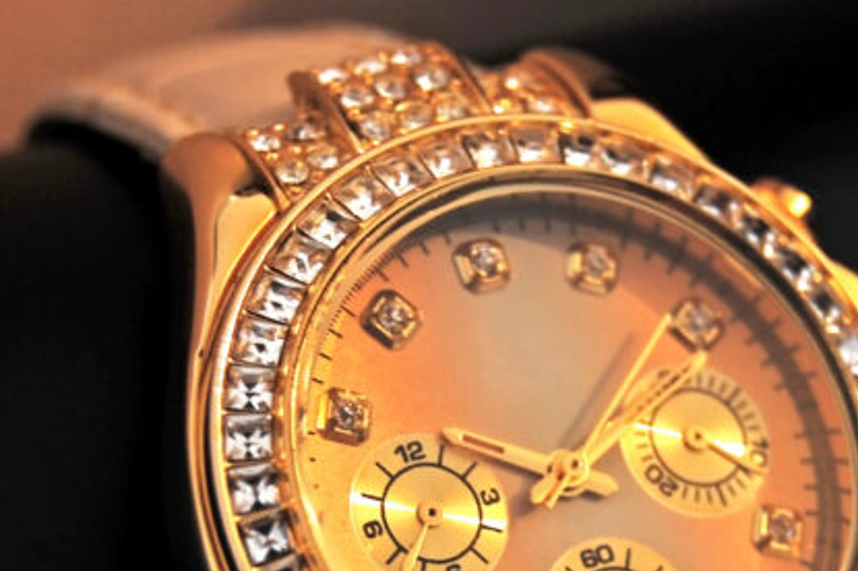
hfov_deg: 11.9
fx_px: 4097
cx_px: 576
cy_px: 481
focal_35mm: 172
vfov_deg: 7.9
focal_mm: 55
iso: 200
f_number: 5.6
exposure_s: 1/5
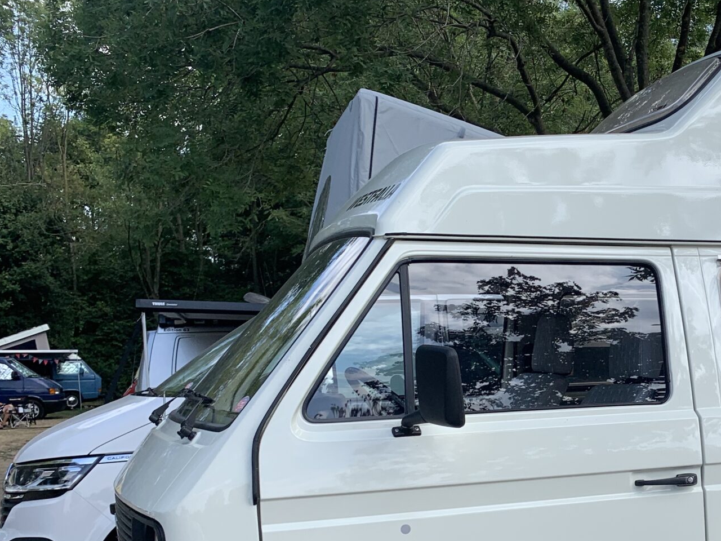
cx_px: 705
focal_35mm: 52
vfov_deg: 27.4
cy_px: 445
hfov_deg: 33.9
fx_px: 1083
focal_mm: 4.25
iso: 25
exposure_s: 1/1054
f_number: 1.8
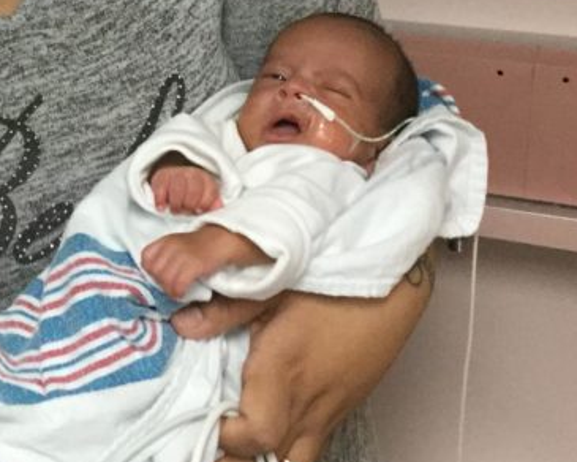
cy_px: 30
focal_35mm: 85
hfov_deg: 21.7
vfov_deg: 17.7
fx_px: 1452
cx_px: 0
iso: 160
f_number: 2.4
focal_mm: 3.3
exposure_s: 1/30
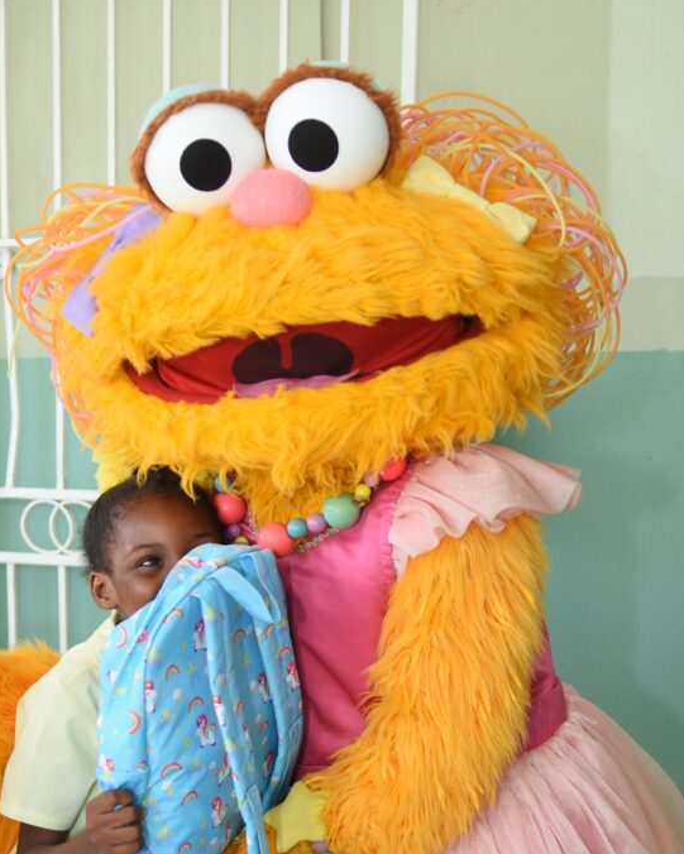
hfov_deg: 18.9
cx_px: 326
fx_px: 2049
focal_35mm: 81
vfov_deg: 23.5
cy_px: 562
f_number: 2.8
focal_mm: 38
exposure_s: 1/250
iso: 200
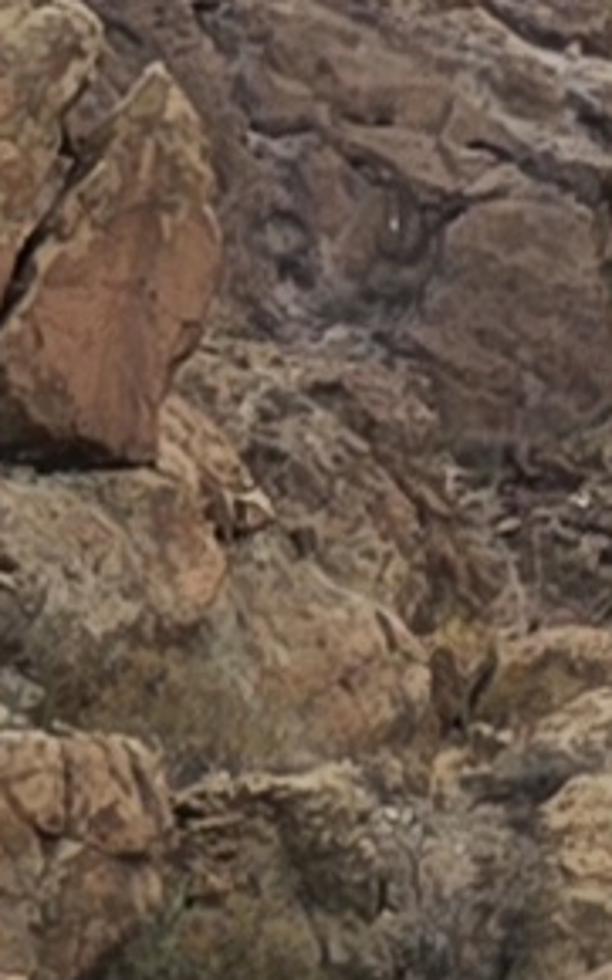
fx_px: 3686
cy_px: -466
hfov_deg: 8.6
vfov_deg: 14.2
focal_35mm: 138
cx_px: 1484
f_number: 1.8
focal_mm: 5.4
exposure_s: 1/3333
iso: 25
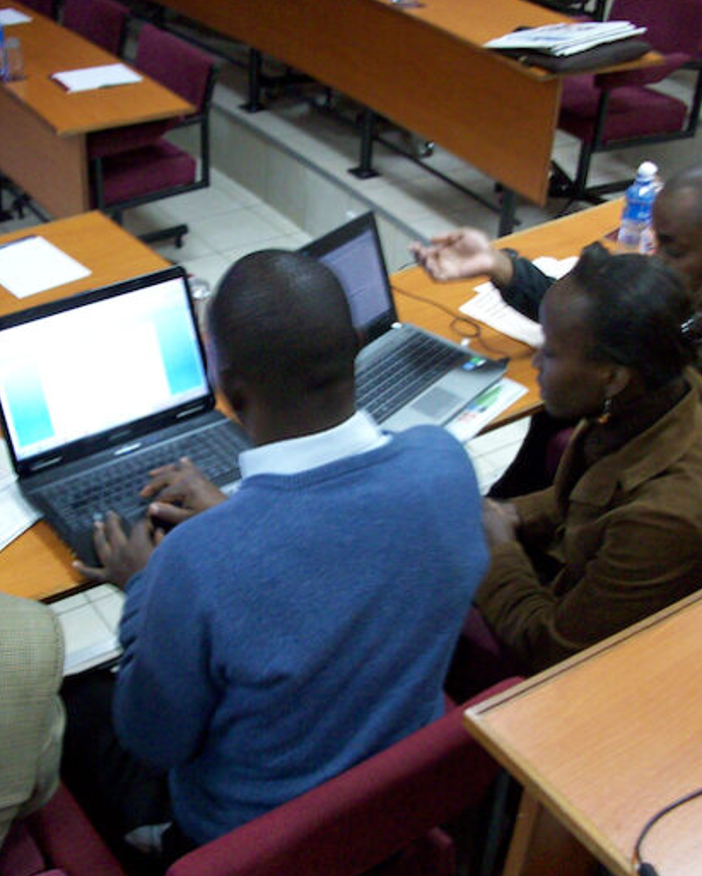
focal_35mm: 45
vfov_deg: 41.1
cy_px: 435
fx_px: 1168
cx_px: 290
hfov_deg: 33.4
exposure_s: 1/8
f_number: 2.8
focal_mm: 5.7
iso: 198
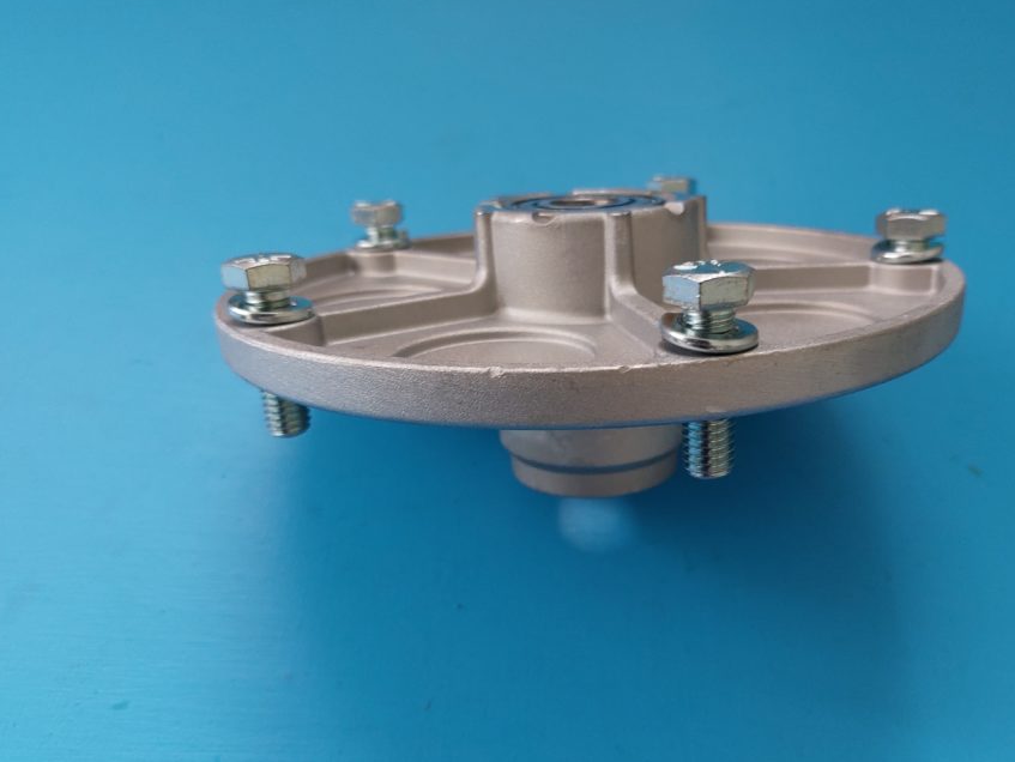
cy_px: 411
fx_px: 851
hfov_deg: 61.3
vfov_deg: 48.2
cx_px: 585
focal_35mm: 29
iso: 400
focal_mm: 5.23
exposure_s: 1/33
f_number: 1.8
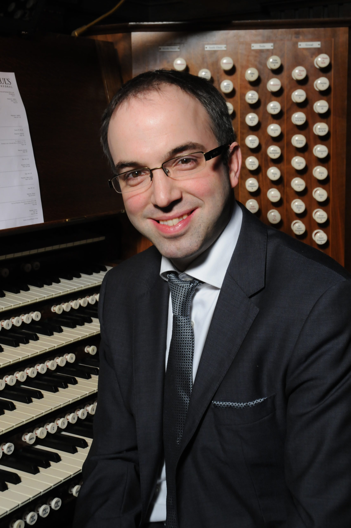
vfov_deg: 35.1
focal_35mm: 57
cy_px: 264
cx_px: 176
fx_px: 836
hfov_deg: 23.7
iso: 800
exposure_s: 1/60
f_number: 8
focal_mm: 38
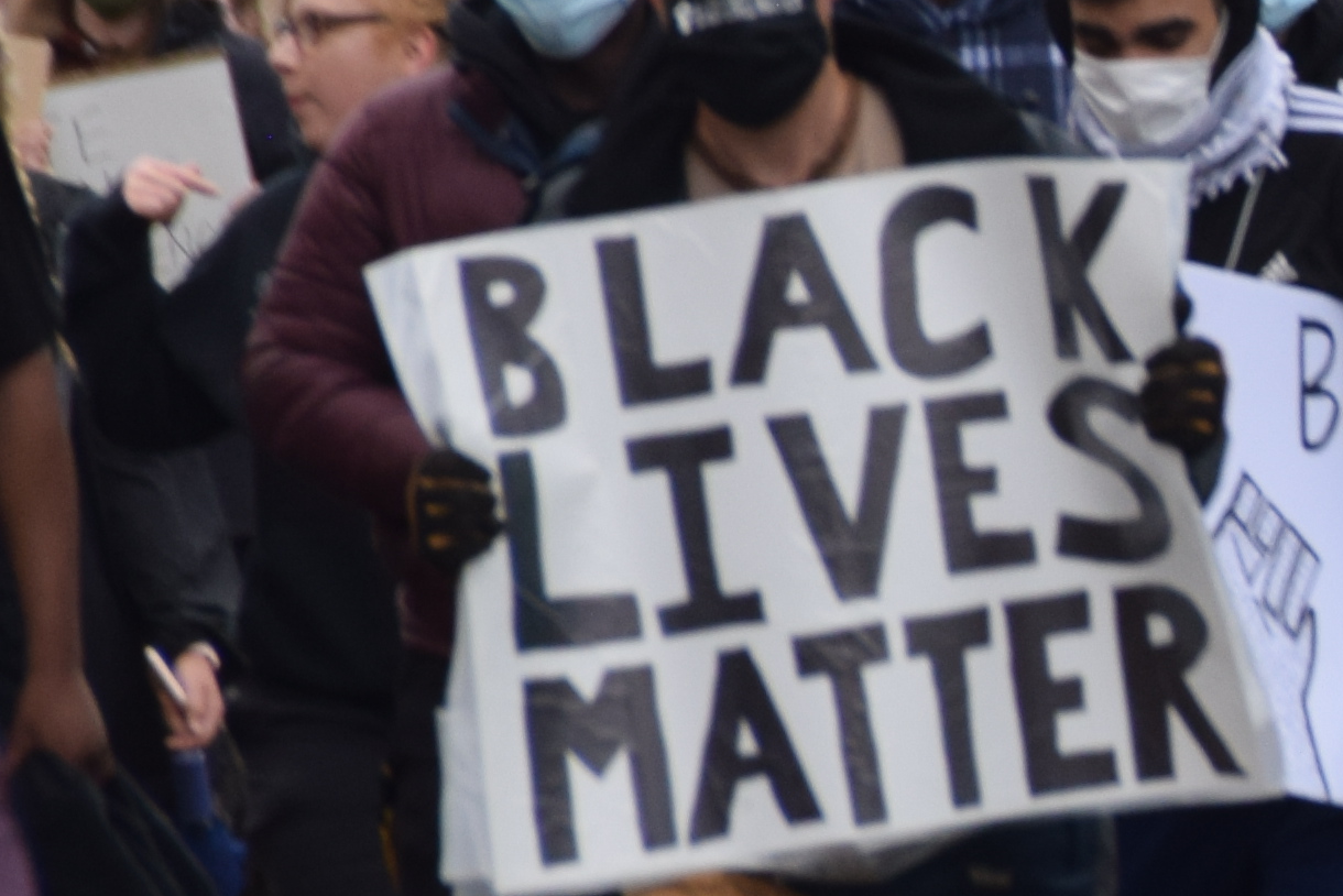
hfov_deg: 1.5
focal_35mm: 1364
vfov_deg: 1.0
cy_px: 483
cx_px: 2140
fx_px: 50911
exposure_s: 1/500
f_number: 6.3
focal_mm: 185
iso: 280
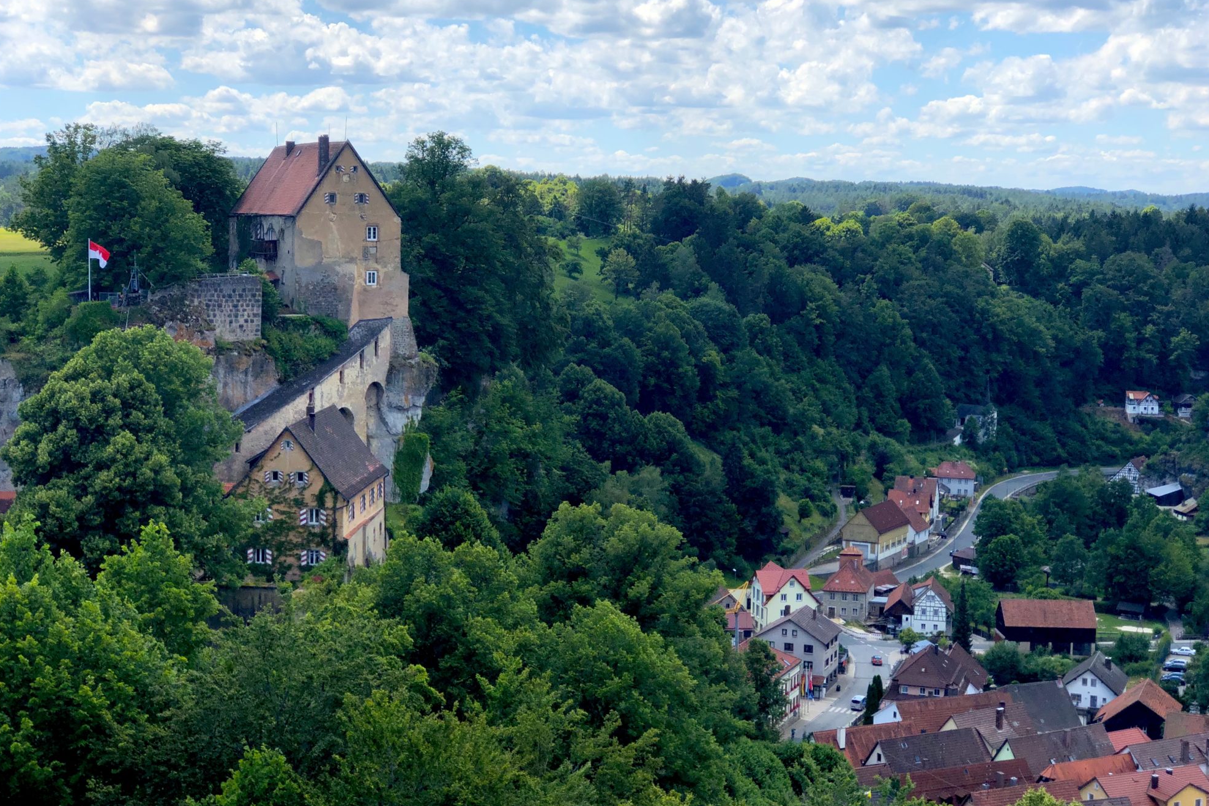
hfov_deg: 33.4
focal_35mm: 60
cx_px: 603
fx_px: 2015
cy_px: 392
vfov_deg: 22.6
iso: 20
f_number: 2.8
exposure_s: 1/923
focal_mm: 6.6
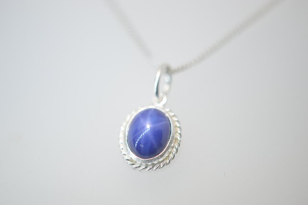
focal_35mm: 128
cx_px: 154
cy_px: 102
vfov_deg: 10.7
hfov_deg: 16.1
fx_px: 1089
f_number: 4
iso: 100
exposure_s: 1/125
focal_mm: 85
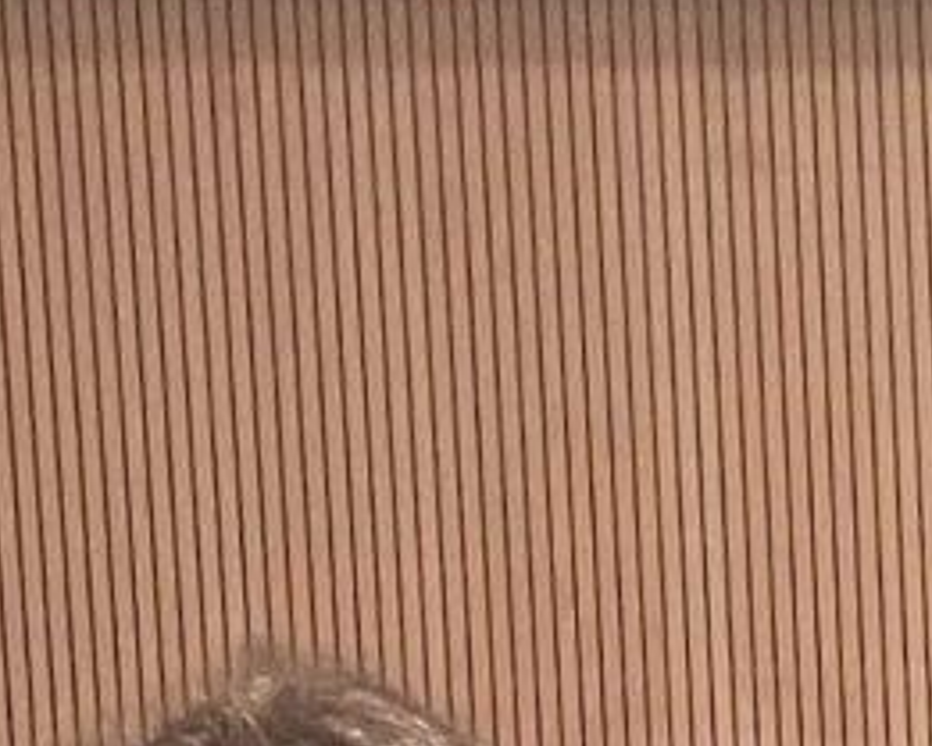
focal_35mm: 199
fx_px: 5491
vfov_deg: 7.0
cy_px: 2181
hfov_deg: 9.0
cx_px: 2018
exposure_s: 1/50
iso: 250
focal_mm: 5.1
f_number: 1.6
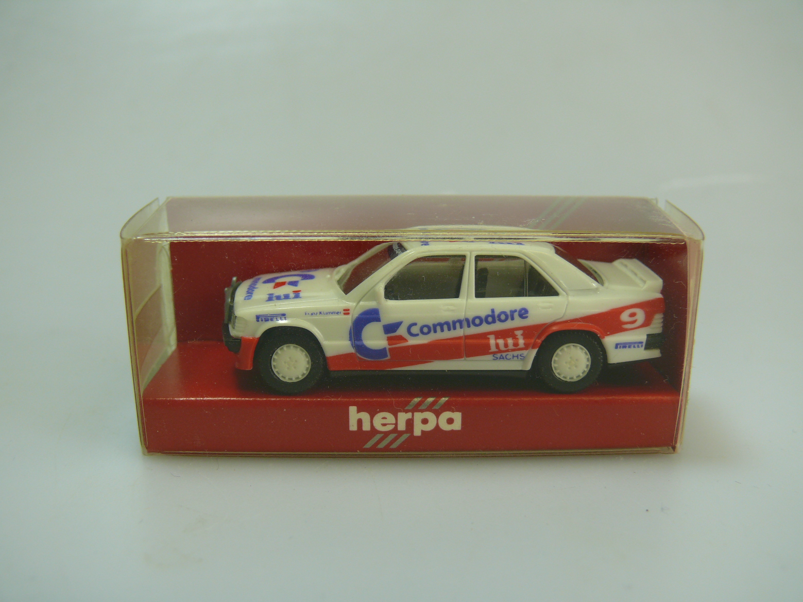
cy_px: 308
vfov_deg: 36.8
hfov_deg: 47.9
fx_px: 905
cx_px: 402
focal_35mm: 39
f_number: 3.6
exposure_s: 1/100
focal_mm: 7.9
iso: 100
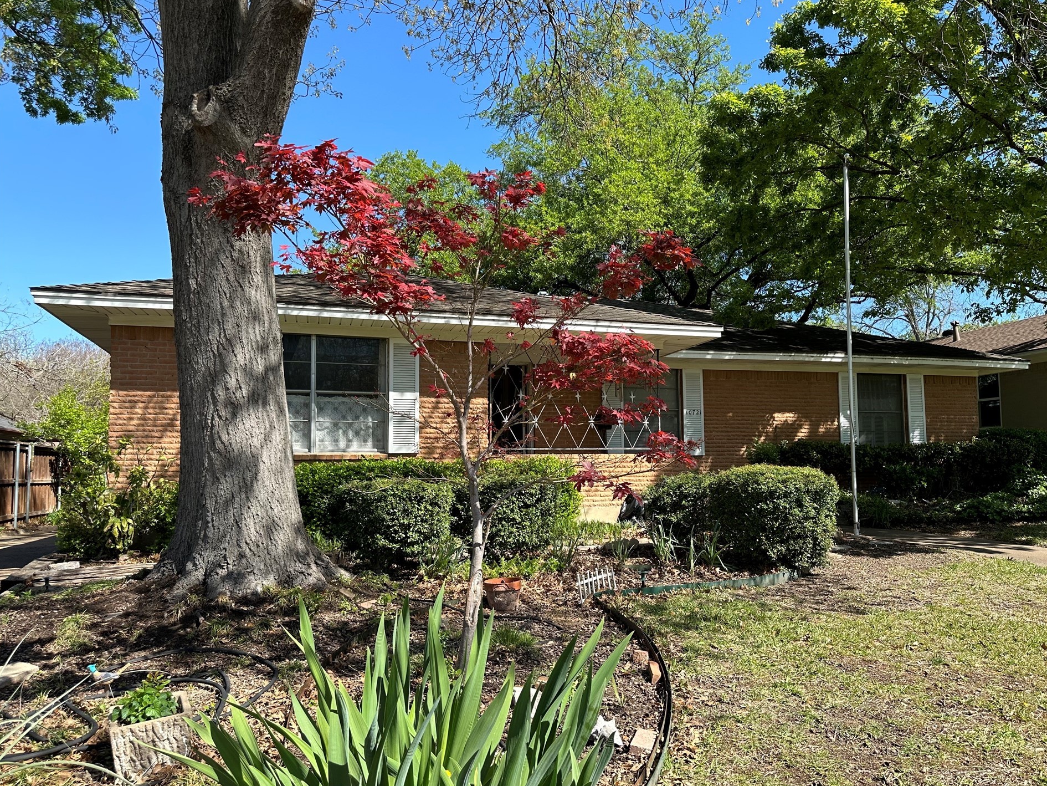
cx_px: 563
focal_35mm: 26
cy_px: 410
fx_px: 786
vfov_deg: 53.1
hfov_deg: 67.2
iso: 80
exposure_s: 1/1639
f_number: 1.78
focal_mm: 6.86
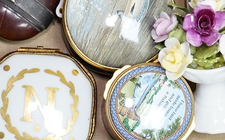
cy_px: 104
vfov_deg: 6.9
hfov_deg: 10.9
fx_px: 1171
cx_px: 25
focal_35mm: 191
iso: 1000
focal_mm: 30
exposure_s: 1/125
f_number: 5.6
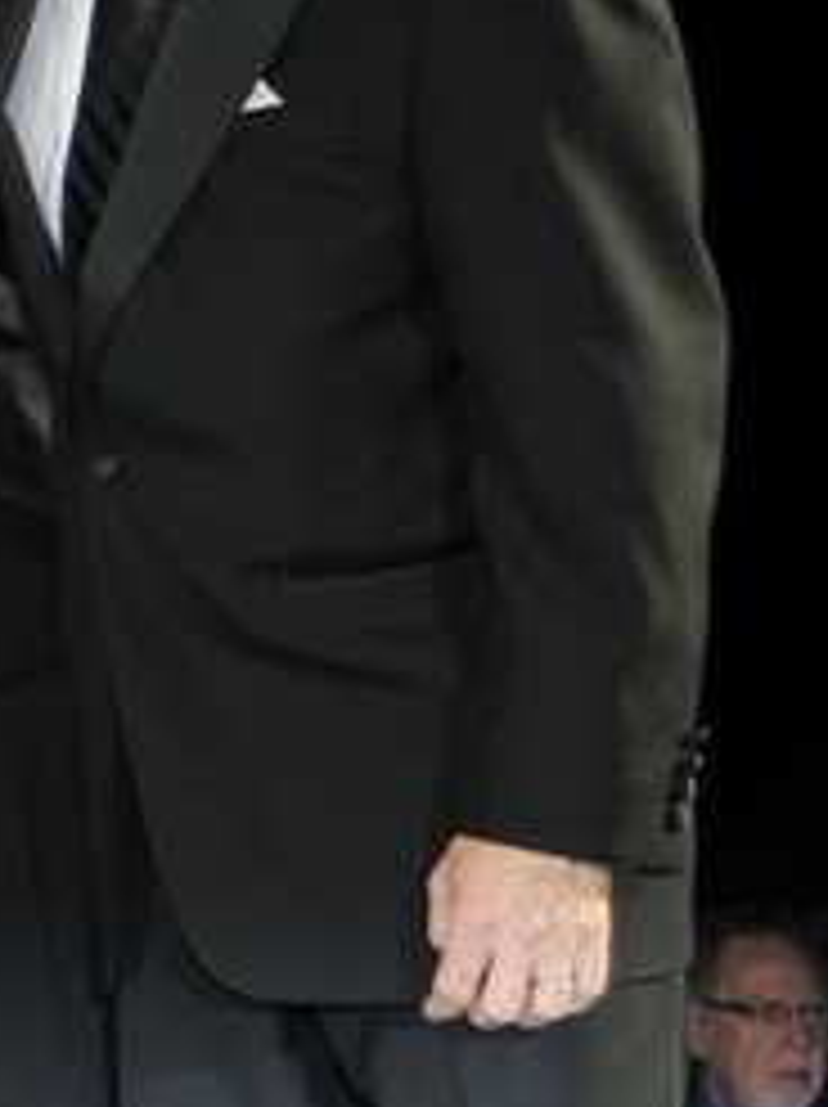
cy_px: 572
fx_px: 6645
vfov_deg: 9.5
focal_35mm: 208
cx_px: -1998
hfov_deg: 6.3
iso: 800
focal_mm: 38
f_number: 4
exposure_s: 1/160
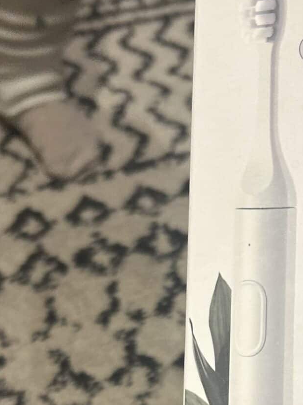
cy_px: 436
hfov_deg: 18.0
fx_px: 946
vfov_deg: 22.8
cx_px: 243
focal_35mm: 81
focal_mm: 5.7
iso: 125
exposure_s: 1/60
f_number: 1.5
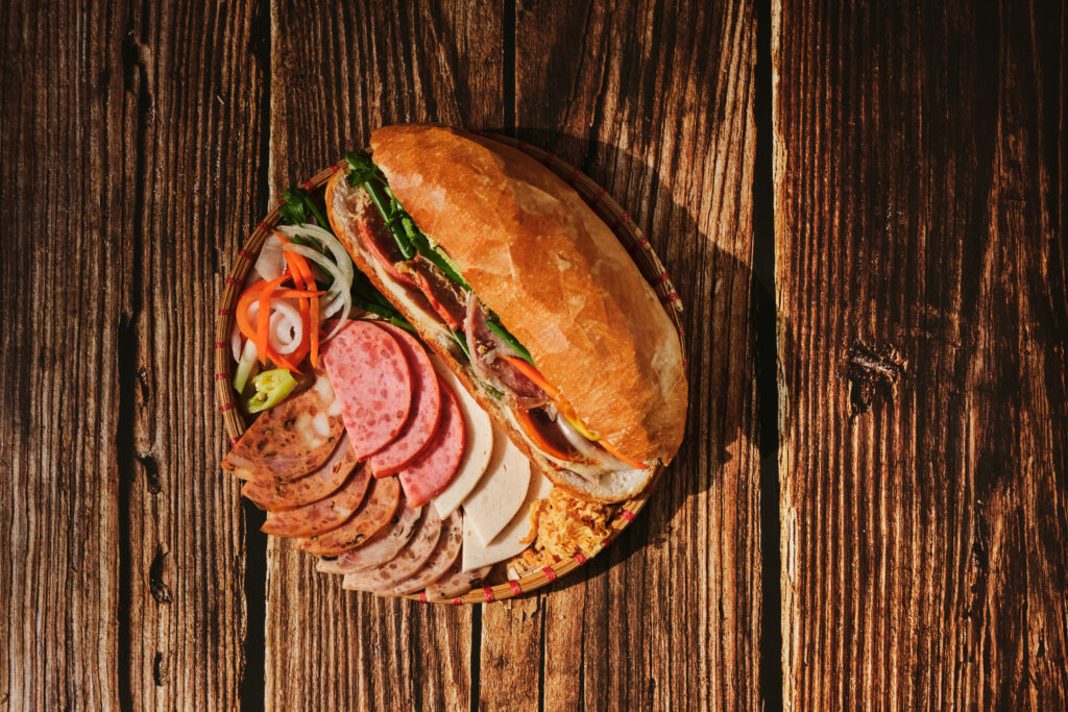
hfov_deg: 30.1
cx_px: 534
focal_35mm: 67
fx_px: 1988
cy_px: 356
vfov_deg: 20.3
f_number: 9
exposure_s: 1/500
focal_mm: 44.7
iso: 400
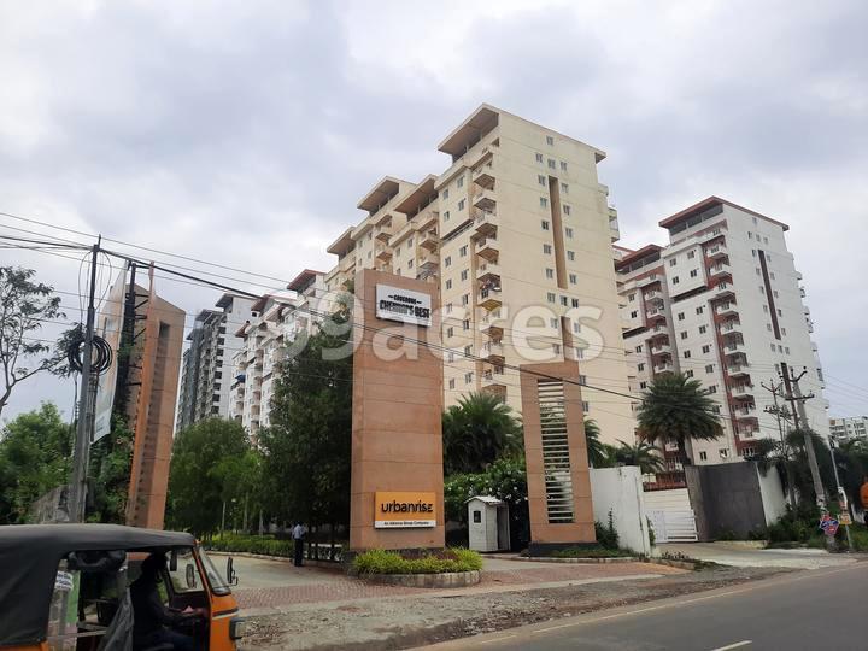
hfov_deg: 69.4
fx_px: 627
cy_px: 326
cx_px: 434
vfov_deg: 54.9
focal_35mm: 25
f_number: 2
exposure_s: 1/965
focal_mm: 4.6
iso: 32
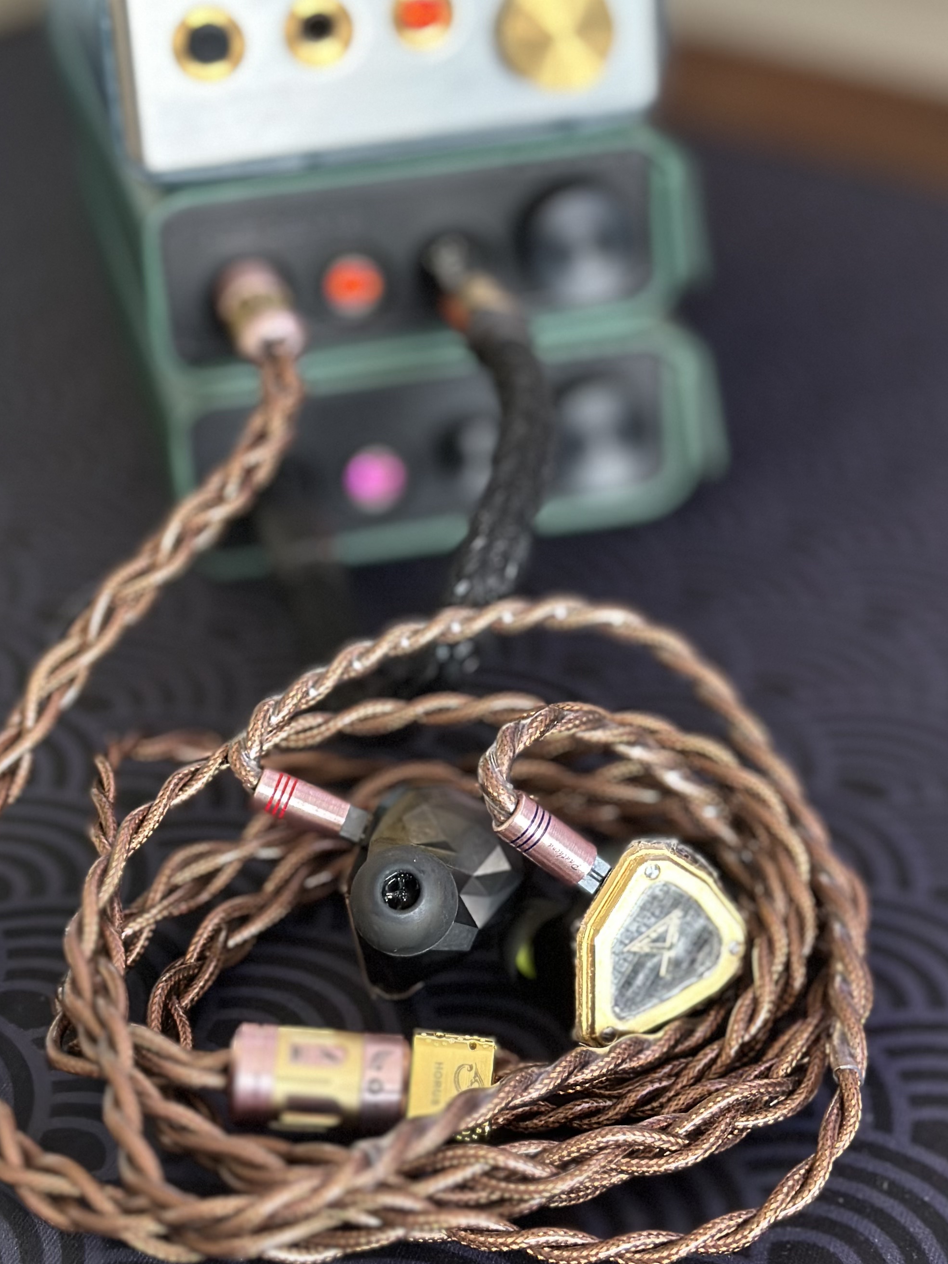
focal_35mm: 74
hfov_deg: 19.9
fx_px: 2701
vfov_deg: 26.3
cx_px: 467
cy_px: 526
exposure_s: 1/40
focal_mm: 6.86
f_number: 1.78
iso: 400
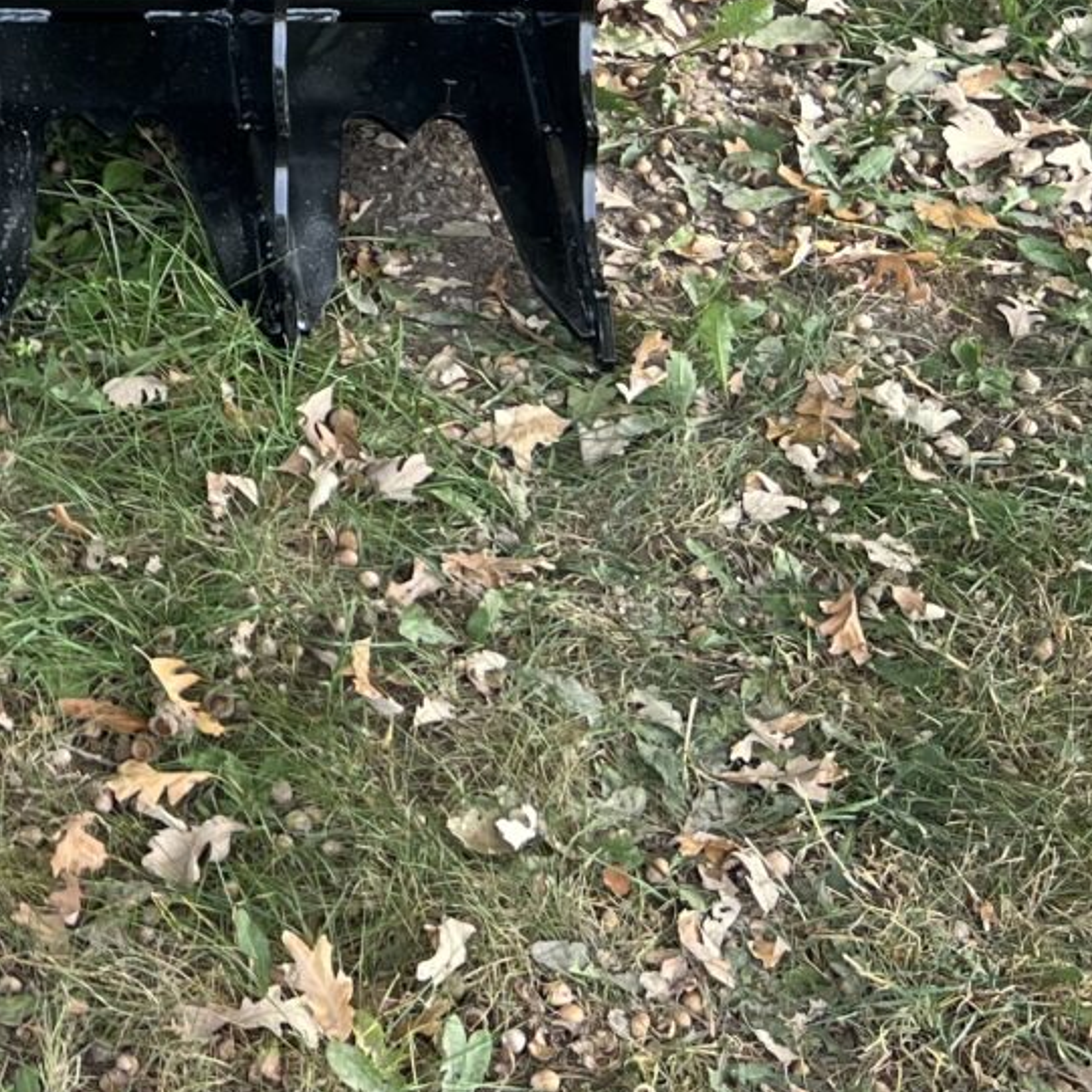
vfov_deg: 19.1
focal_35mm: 87
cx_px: -454
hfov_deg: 18.1
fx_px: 3105
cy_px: -107
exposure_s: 1/226
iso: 40
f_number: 1.5
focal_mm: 5.7
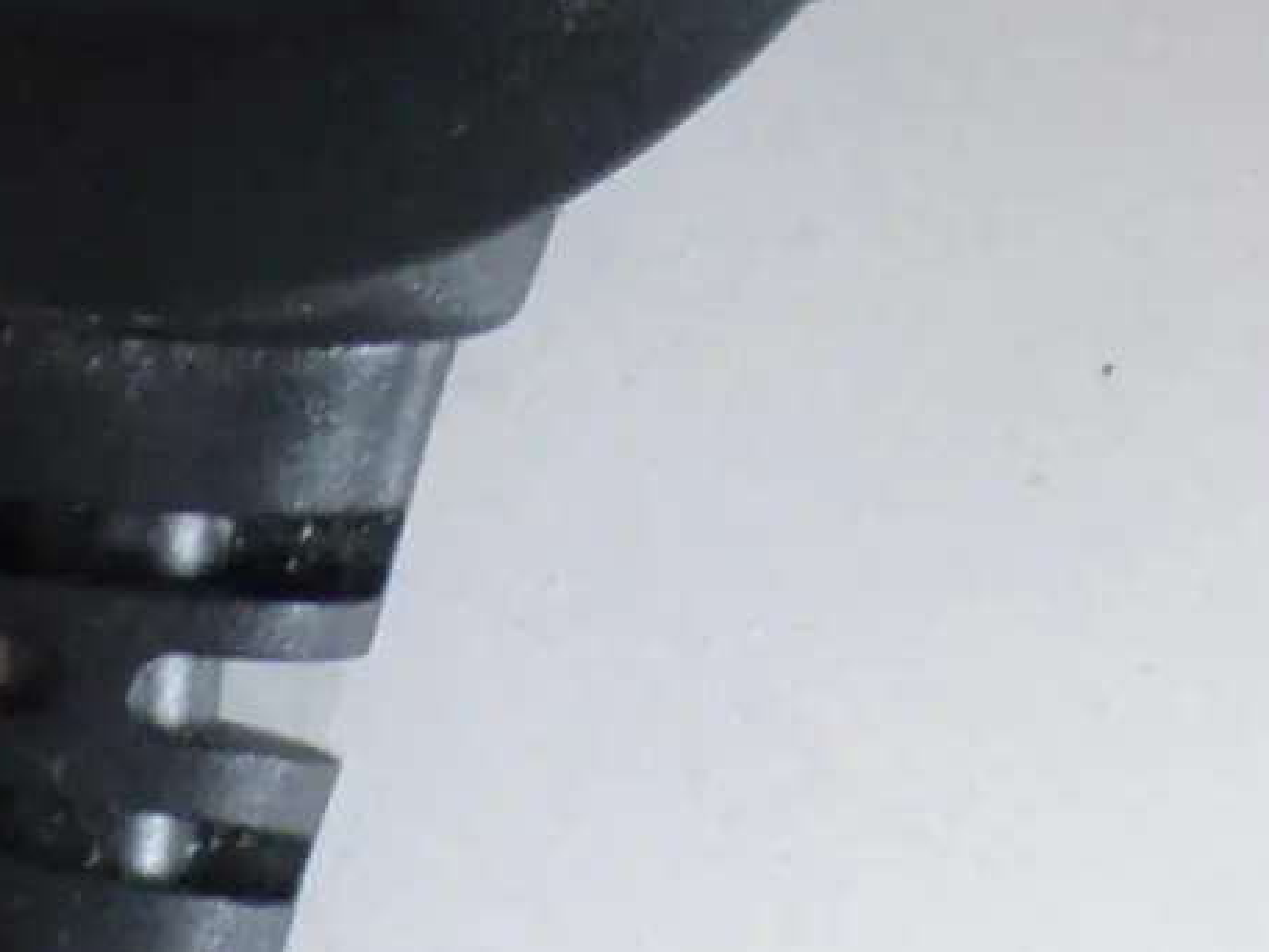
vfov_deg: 9.9
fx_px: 5134
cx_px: 103
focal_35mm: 140
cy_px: -919
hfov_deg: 13.9
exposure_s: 1/30
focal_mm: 4.5
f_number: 2.5
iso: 120
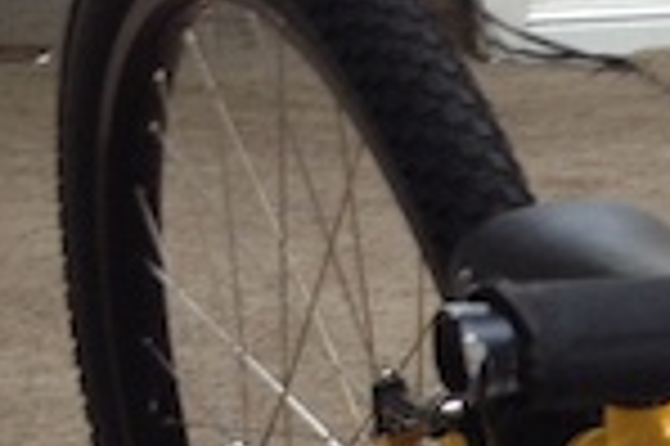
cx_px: 1282
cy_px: 716
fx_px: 3644
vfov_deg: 6.9
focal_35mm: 196
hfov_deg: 9.8
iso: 64
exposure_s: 1/20
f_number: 2.4
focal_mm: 4.28
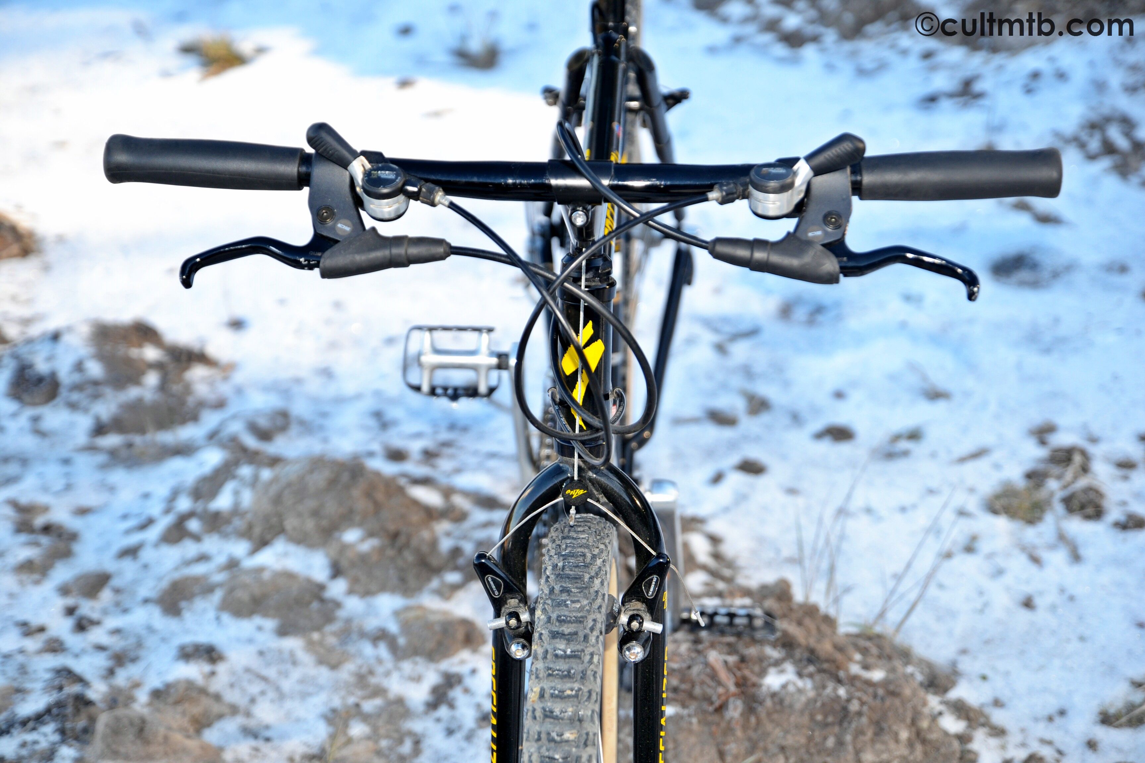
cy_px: 382
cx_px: 572
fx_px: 2290
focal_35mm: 72
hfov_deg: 28.1
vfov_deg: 18.9
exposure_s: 1/200
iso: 100
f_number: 4
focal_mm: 48
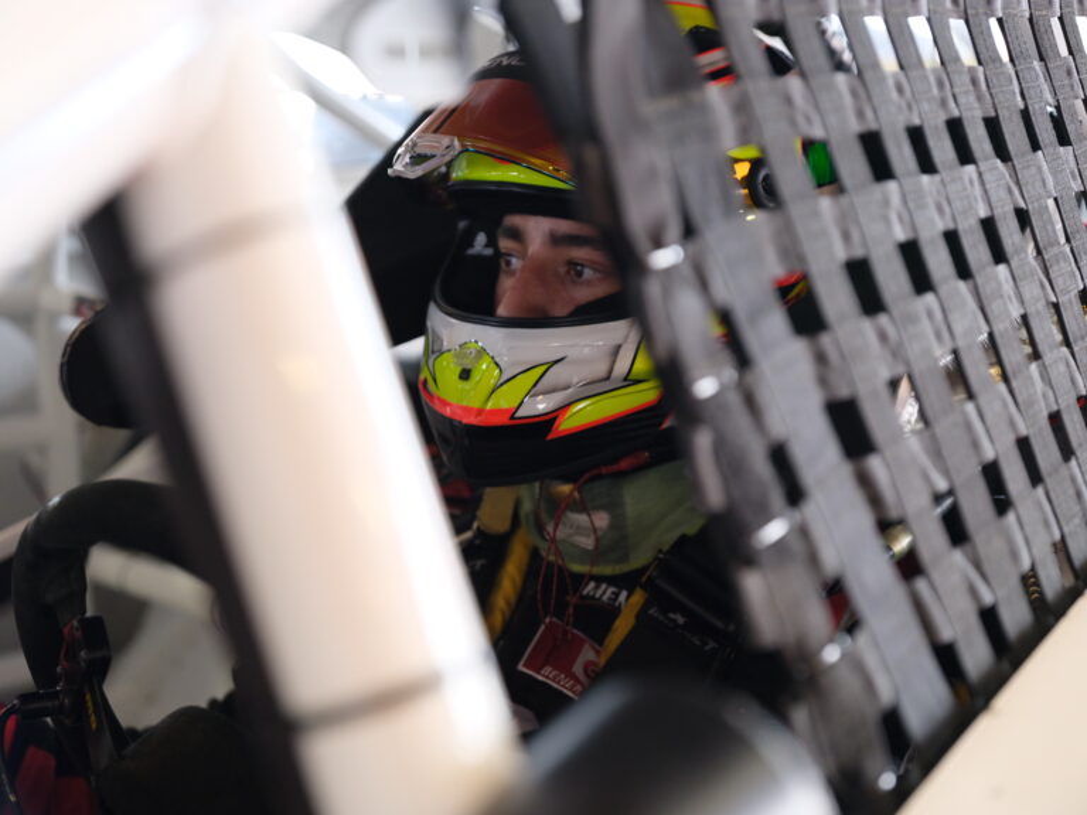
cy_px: 408
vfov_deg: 31.5
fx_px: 1444
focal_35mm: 46
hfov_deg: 41.2
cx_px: 544
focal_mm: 58.6
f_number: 4
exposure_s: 1/200
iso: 6400
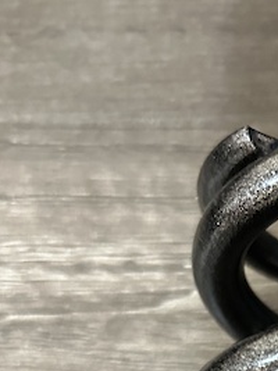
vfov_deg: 21.6
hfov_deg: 18.0
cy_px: 534
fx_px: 836
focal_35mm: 78
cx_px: 325
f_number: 1.5
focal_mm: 5.7
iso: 800
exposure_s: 1/30
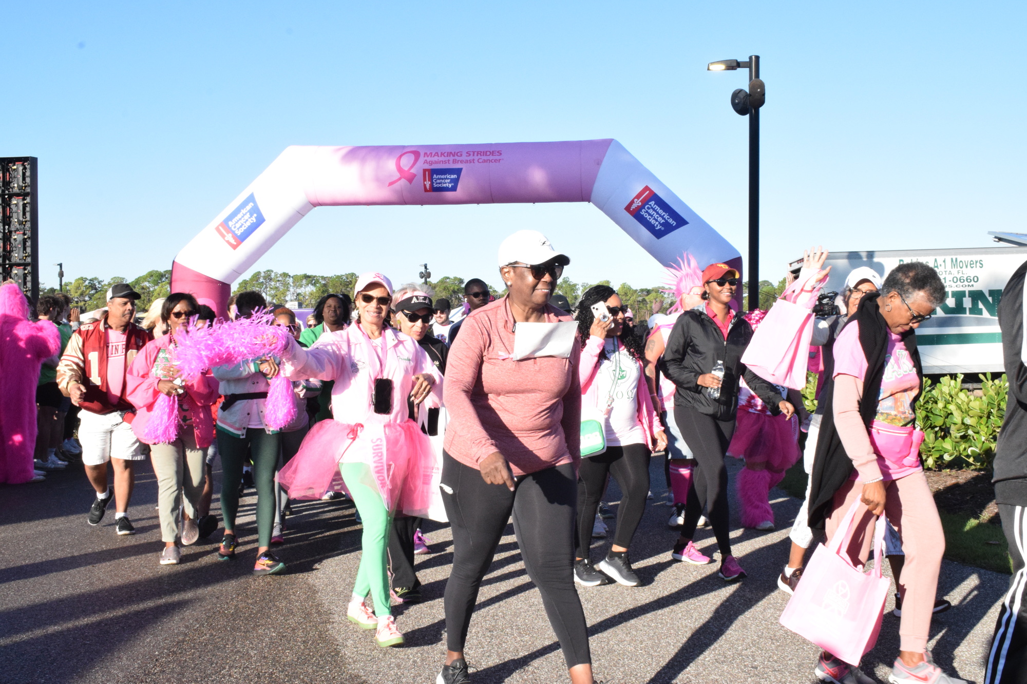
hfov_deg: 47.9
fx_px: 1155
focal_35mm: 40
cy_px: 342
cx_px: 514
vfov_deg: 33.0
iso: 2500
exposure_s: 1/500
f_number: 22
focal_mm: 27
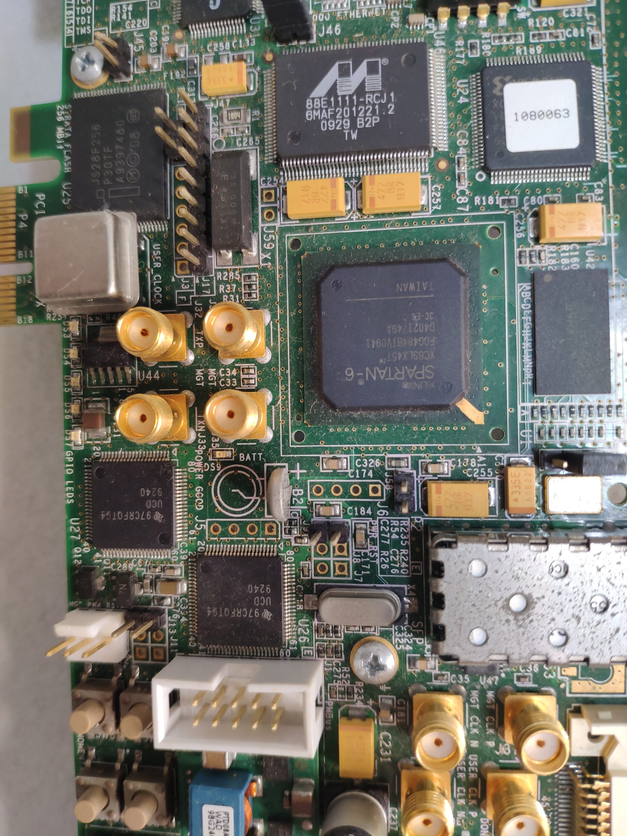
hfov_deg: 63.4
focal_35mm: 21
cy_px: 418
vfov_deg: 79.0
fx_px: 507
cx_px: 314
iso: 297
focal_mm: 4.22
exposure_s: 1/50
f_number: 1.8
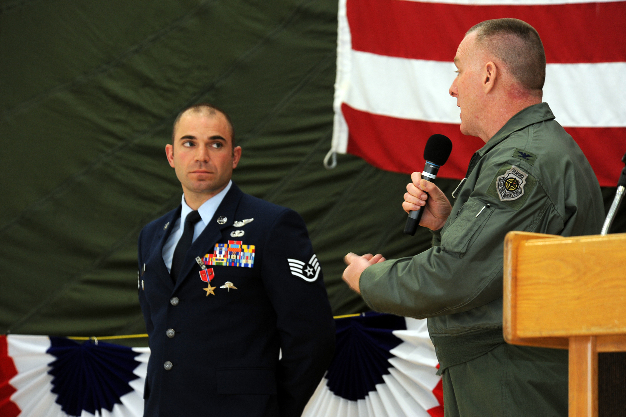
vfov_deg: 6.0
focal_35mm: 230
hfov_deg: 9.0
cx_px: 313
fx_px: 3997
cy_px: 208
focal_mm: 230
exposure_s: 1/60
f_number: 7.1
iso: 800
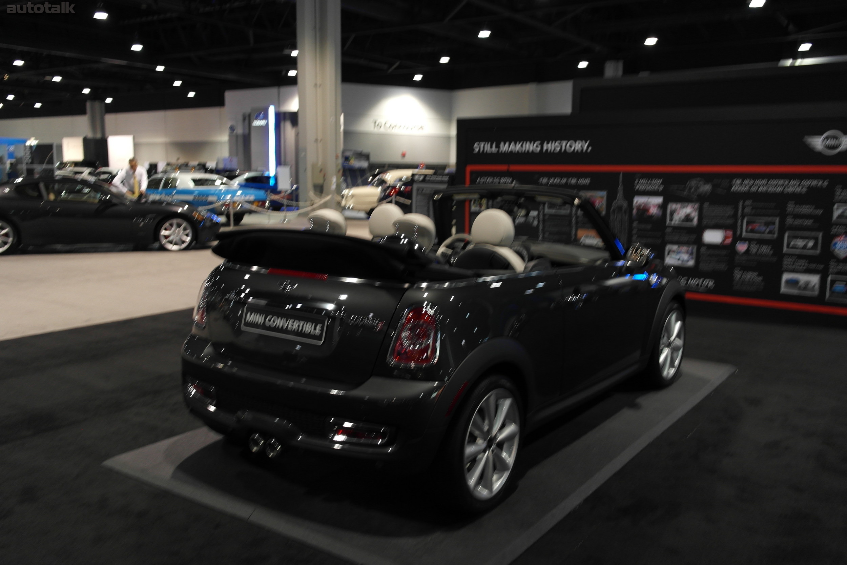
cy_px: 282
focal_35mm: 30
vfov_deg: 43.6
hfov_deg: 61.9
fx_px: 706
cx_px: 424
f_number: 3.5
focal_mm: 20
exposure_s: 1/25
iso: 400
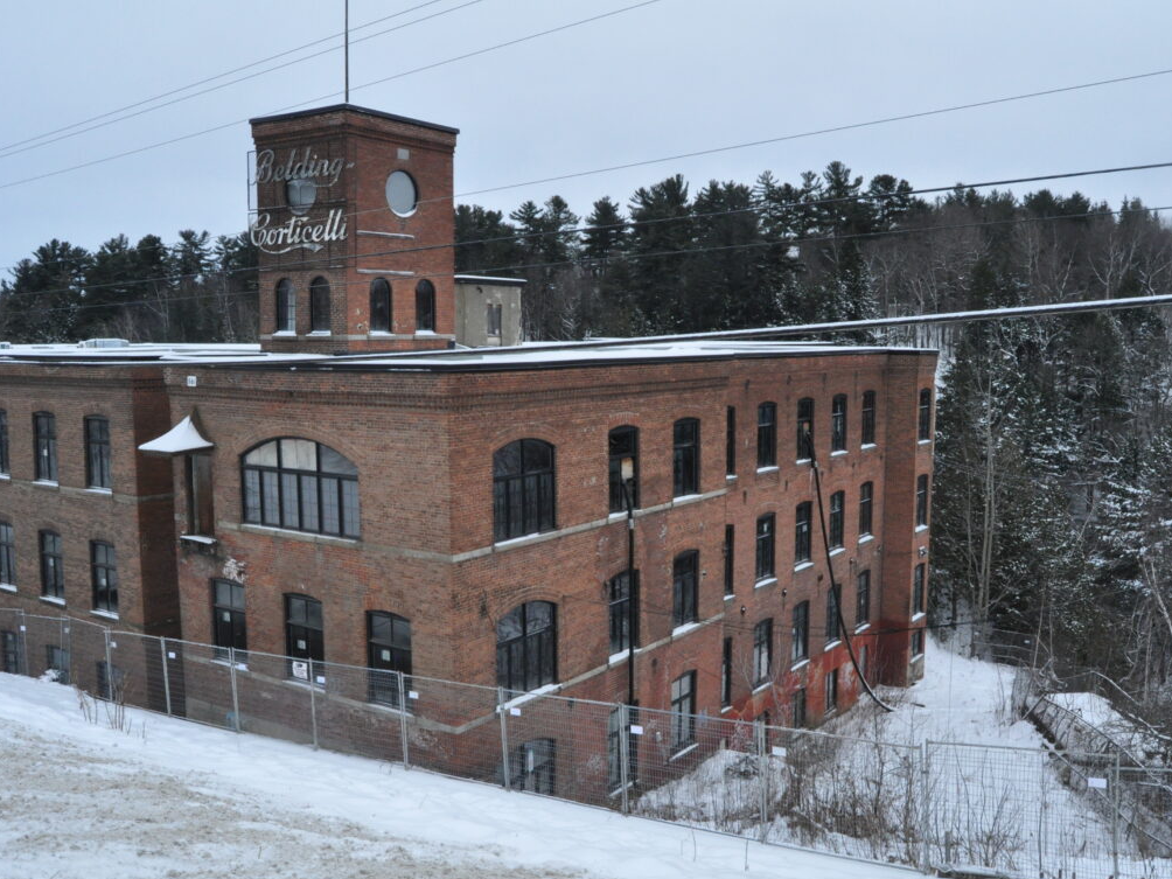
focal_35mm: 31
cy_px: 456
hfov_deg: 58.3
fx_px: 1050
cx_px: 637
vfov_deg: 45.4
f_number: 11
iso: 1600
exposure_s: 1/500
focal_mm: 18
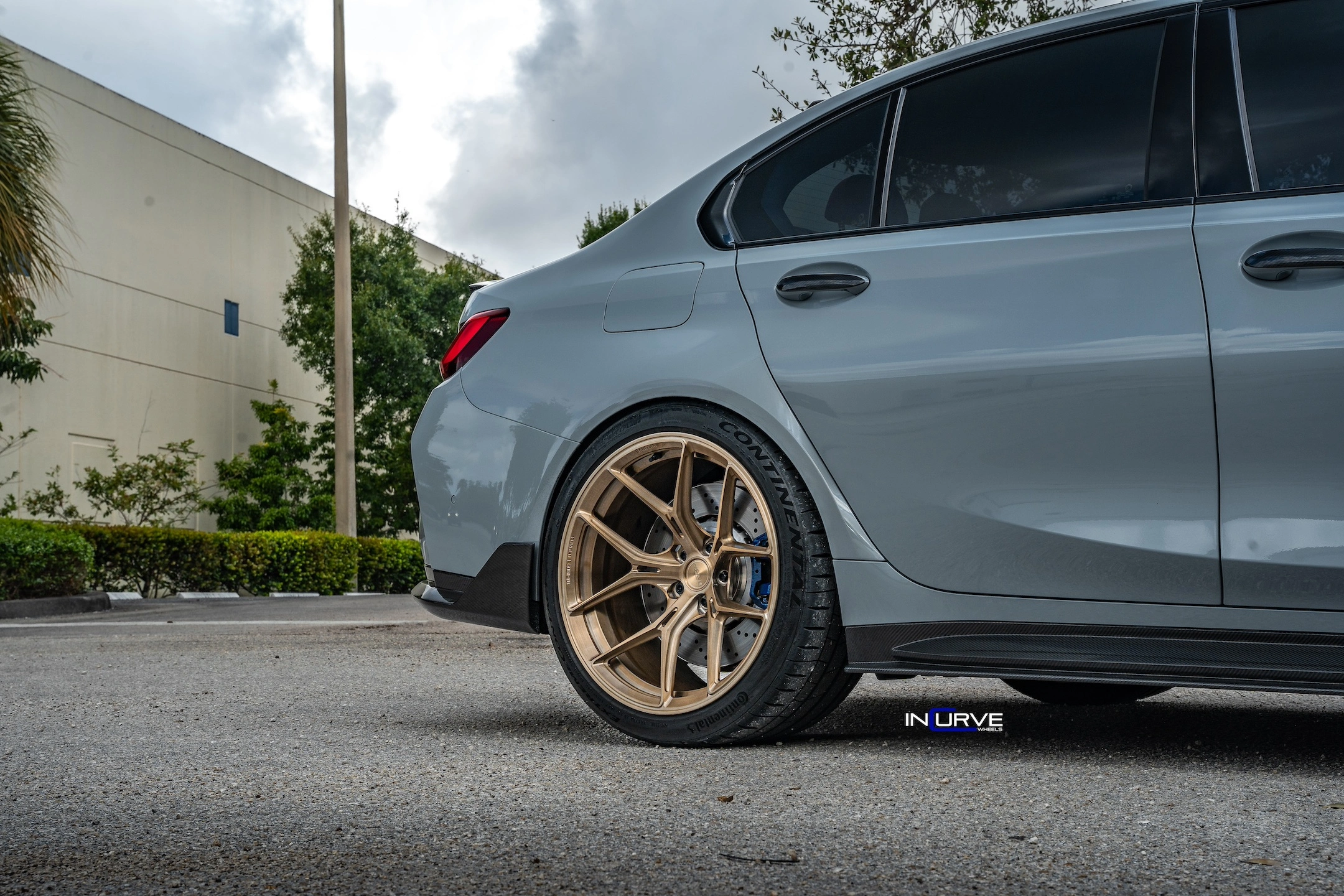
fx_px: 2087
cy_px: 448
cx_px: 672
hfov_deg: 35.7
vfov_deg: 24.2
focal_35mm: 56
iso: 125
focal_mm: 55.9
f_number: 11
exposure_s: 1/100
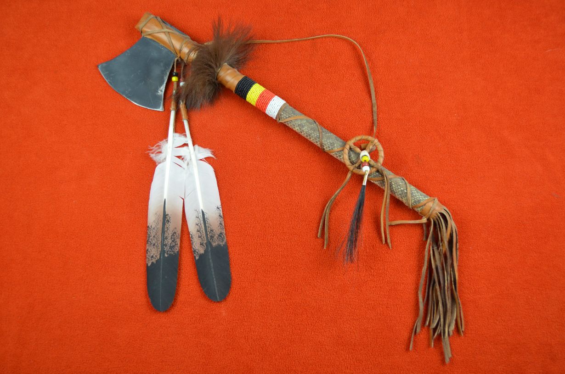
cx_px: 282
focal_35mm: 39
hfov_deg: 49.6
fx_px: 611
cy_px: 187
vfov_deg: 34.1
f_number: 4.2
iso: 500
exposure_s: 1/60
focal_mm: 26
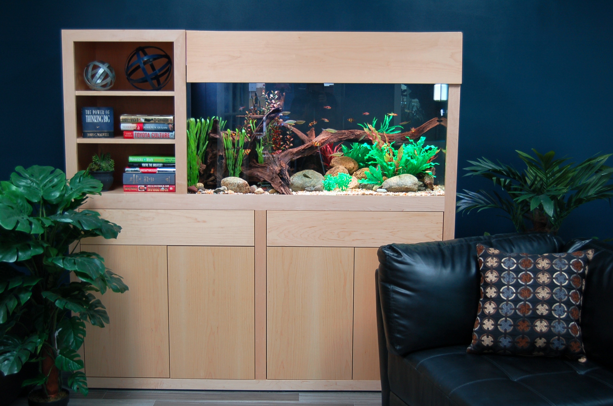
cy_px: 203
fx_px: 790
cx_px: 306
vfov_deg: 28.8
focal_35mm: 46
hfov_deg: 42.4
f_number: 4.5
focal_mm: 31
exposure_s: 1/13
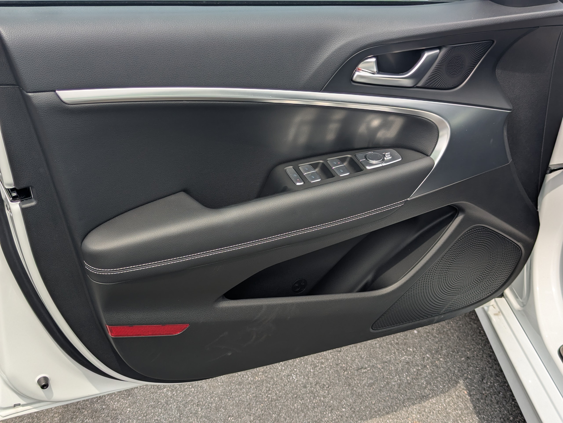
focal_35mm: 48
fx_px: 781
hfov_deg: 39.7
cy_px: 212
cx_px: 282
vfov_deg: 30.3
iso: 43
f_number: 1.85
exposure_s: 1/1287
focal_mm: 6.81
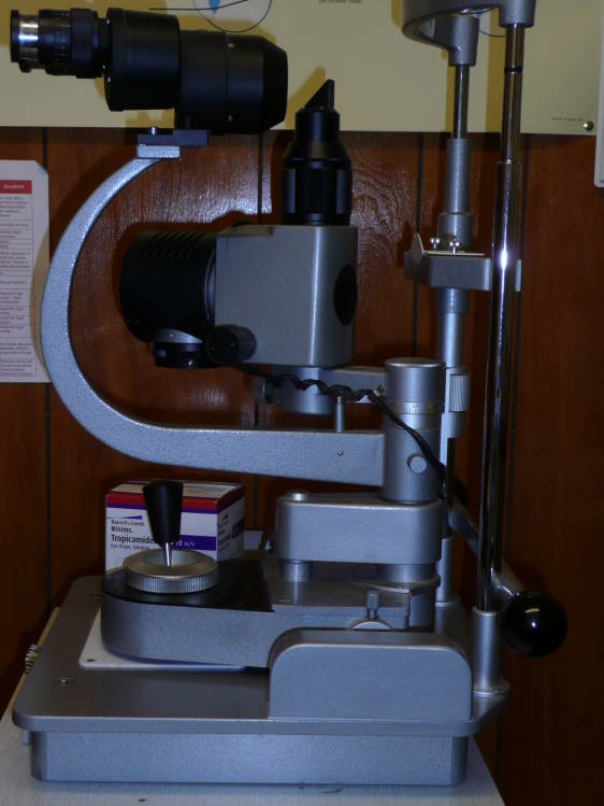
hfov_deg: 26.6
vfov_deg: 34.9
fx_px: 1279
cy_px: 403
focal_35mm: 55
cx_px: 302
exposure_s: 1/30
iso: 100
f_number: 4.3
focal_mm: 9.1
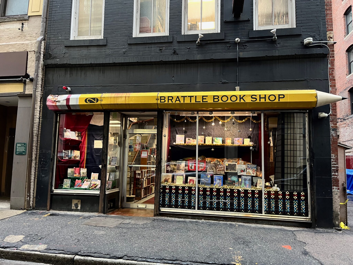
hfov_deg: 67.3
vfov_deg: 53.1
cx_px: 176
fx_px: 265
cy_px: 132
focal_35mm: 26
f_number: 1.6
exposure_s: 1/60
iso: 200
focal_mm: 5.1
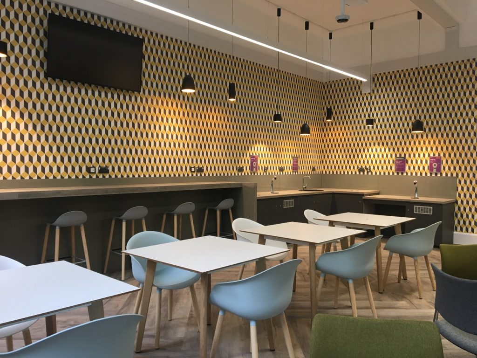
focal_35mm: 29
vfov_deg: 48.2
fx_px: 400
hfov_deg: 61.7
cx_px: 238
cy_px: 179
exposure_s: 1/30
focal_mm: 4.15
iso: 40
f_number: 2.2
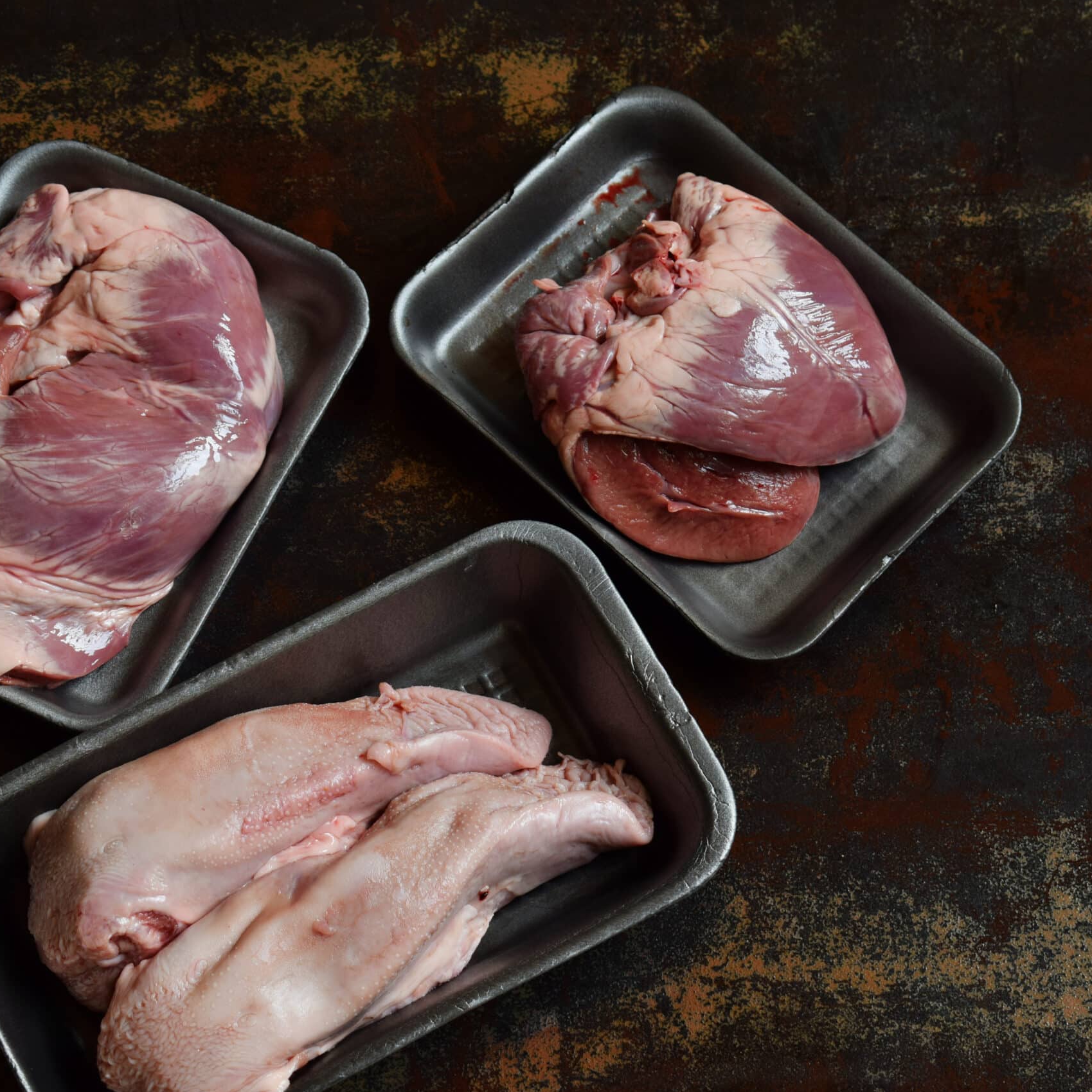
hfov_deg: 16.5
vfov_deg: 16.5
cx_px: 694
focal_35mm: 106
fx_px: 3770
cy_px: 547
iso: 100
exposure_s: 1/10
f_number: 7.1
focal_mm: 55
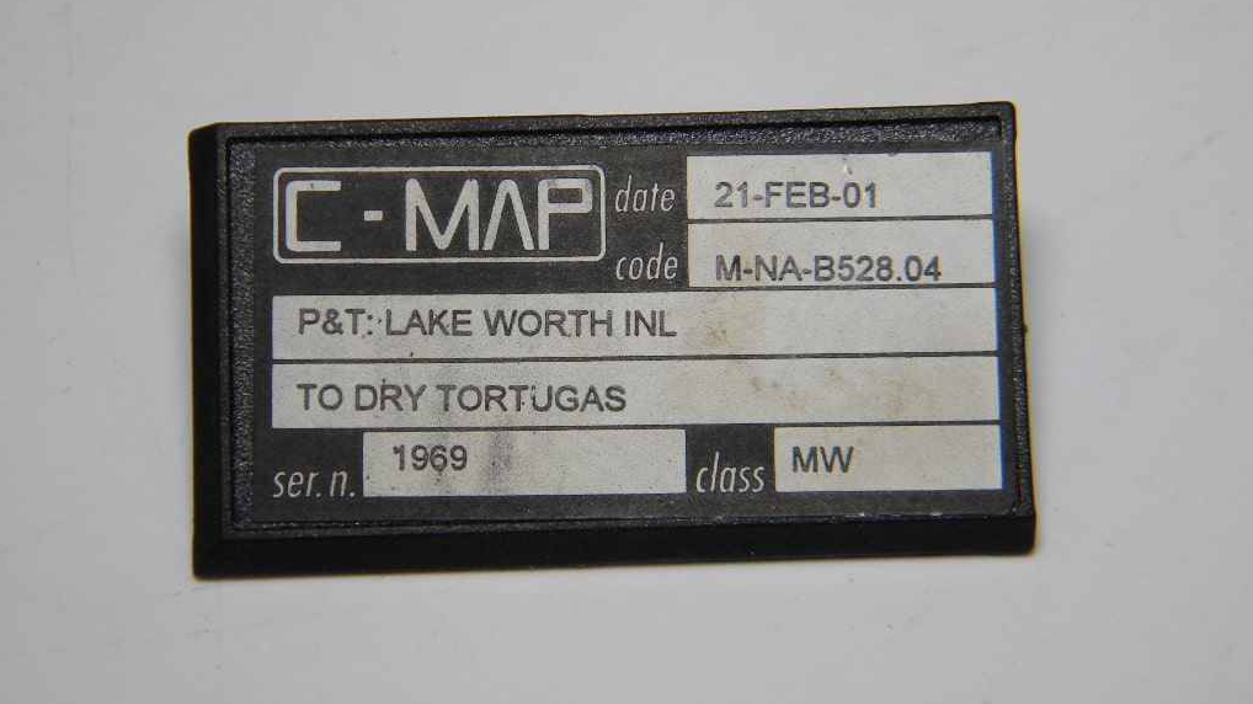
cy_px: 327
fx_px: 3023
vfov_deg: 13.3
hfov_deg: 23.4
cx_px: 628
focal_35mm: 91
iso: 80
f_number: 4.5
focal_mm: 15.1
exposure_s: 1/134
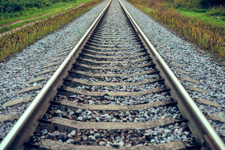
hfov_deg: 39.6
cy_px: 75
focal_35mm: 50
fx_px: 312
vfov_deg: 27.0
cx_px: 112
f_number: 2.5
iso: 320
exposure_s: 1/80
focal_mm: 50
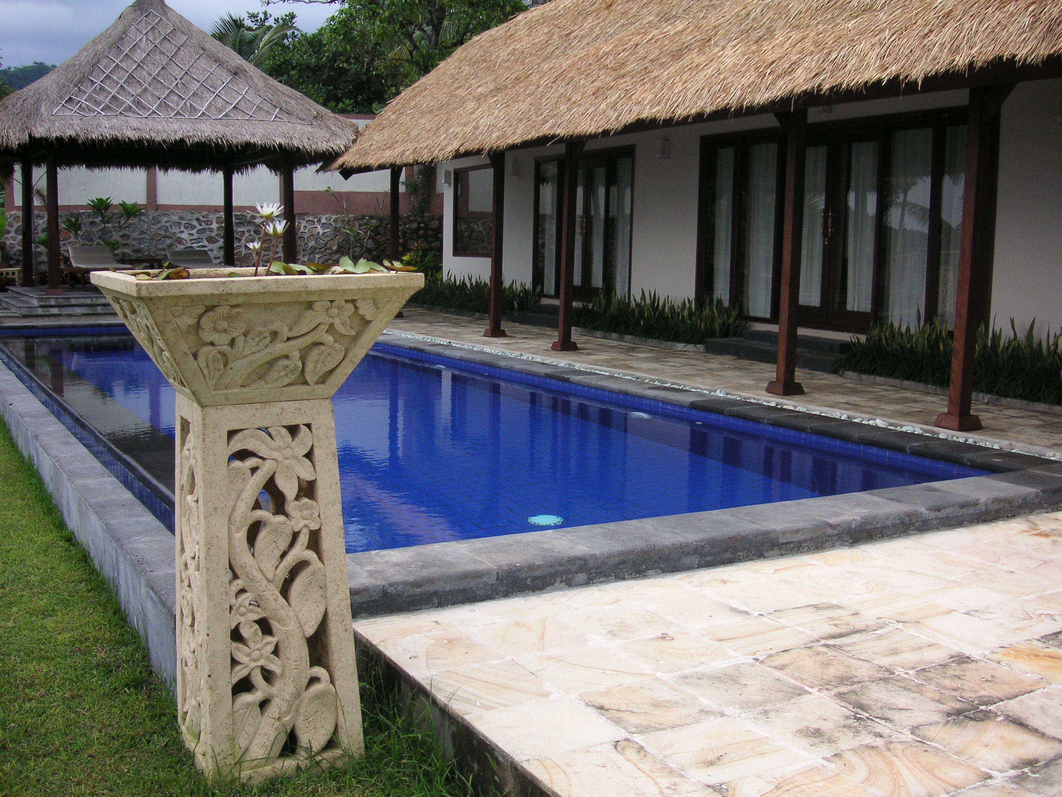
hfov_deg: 50.1
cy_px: 398
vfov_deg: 38.7
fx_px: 1135
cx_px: 531
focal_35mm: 37
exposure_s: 1/750
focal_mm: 6.1
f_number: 2.8
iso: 50
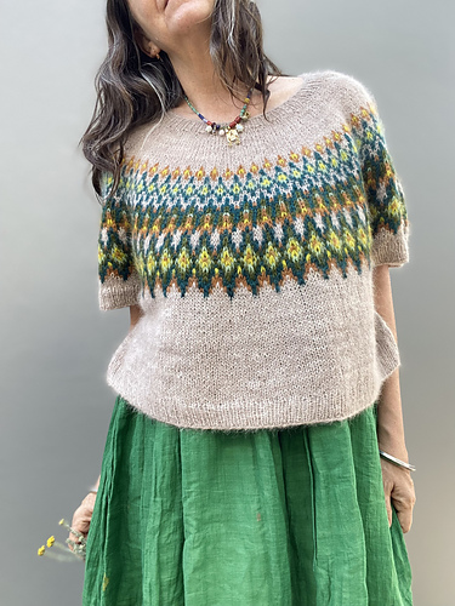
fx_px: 526
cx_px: 228
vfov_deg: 60.0
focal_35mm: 30
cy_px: 303
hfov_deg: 46.8
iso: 100
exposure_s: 1/77
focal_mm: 2.71
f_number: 2.2
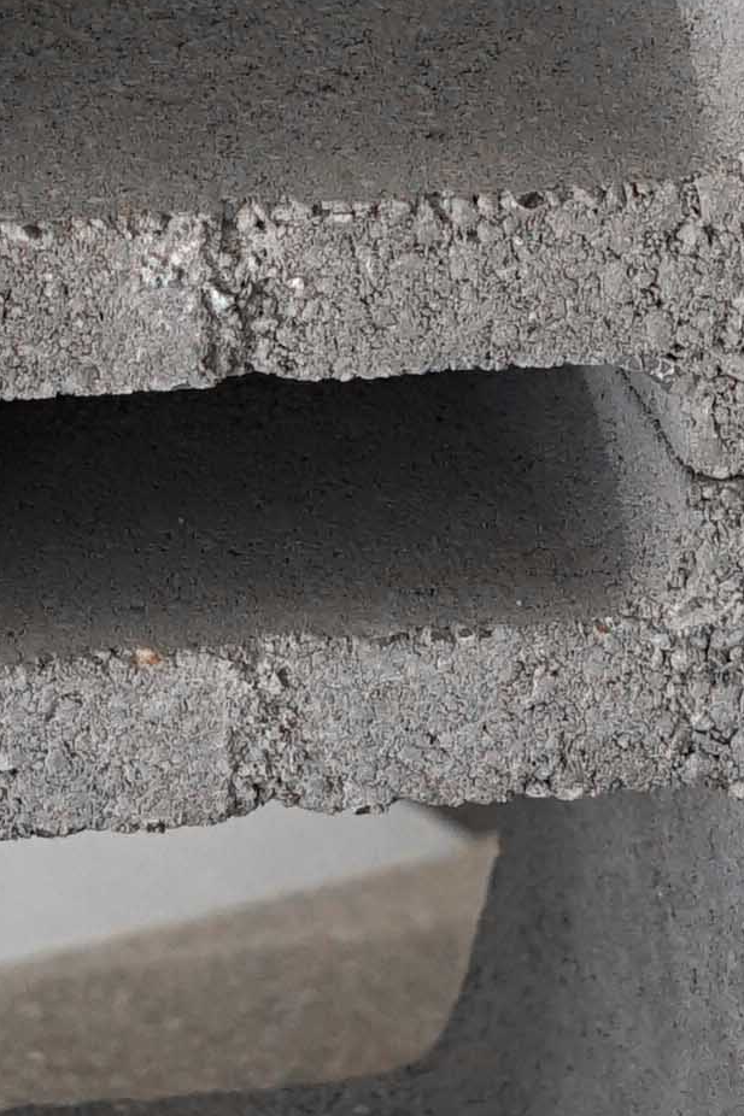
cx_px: 150
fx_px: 10047
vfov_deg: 6.1
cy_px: -1660
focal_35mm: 324
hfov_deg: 4.2
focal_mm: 50
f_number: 4
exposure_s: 1/160
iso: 400
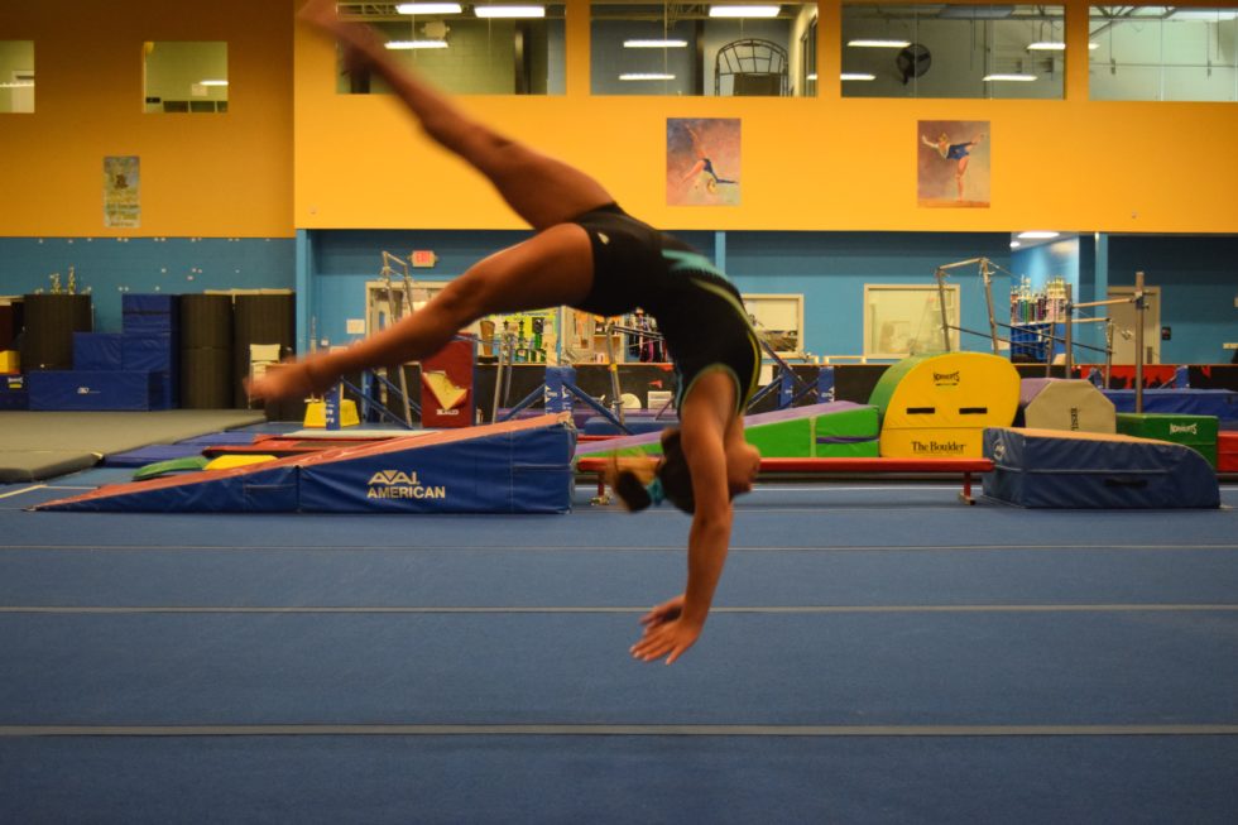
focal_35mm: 46
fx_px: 1599
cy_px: 412
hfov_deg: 42.3
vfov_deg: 28.9
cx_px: 619
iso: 3200
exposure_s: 1/160
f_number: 4.2
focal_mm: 31
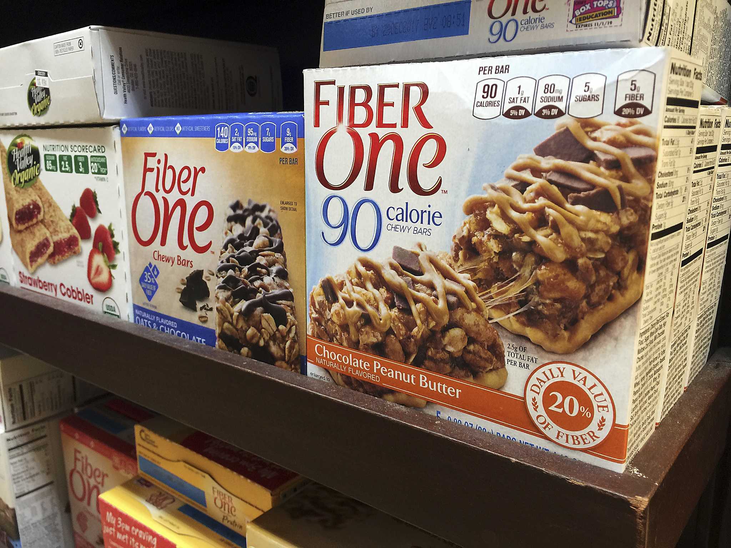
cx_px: 366
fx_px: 612
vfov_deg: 48.2
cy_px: 274
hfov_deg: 61.7
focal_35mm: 29
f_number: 2.2
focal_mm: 4.15
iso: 40
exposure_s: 1/30
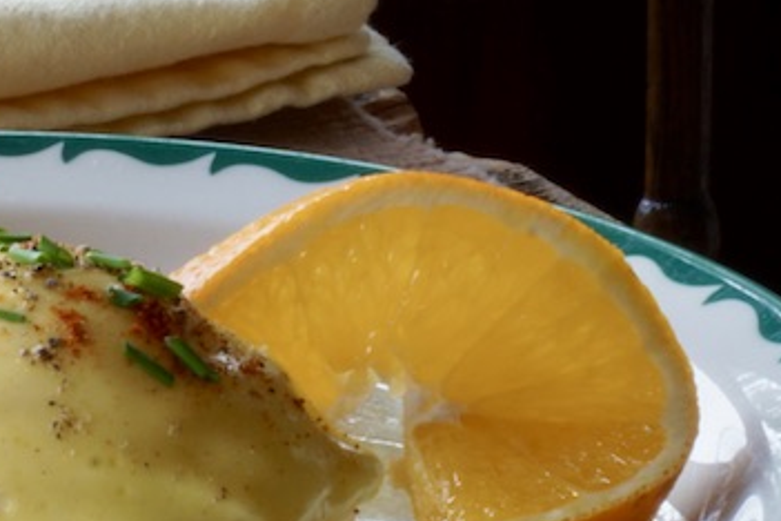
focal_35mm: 552
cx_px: -494
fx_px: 11971
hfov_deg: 3.7
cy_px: 273
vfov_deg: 2.5
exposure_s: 5
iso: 100
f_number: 32
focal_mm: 101
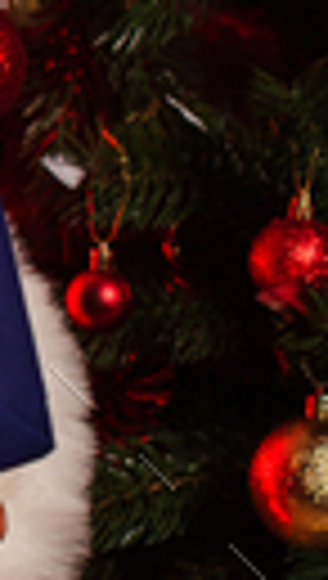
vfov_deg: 6.0
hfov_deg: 3.3
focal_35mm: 359
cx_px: -988
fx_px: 5526
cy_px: -13
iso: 80
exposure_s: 1/160
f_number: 5
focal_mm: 50
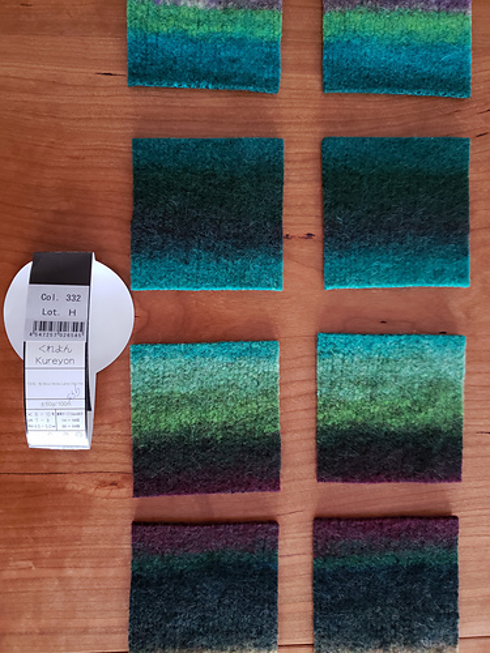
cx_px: 245
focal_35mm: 26
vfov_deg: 67.3
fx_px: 491
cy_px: 326
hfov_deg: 53.1
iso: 250
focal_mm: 4.3
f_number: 1.5
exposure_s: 1/13
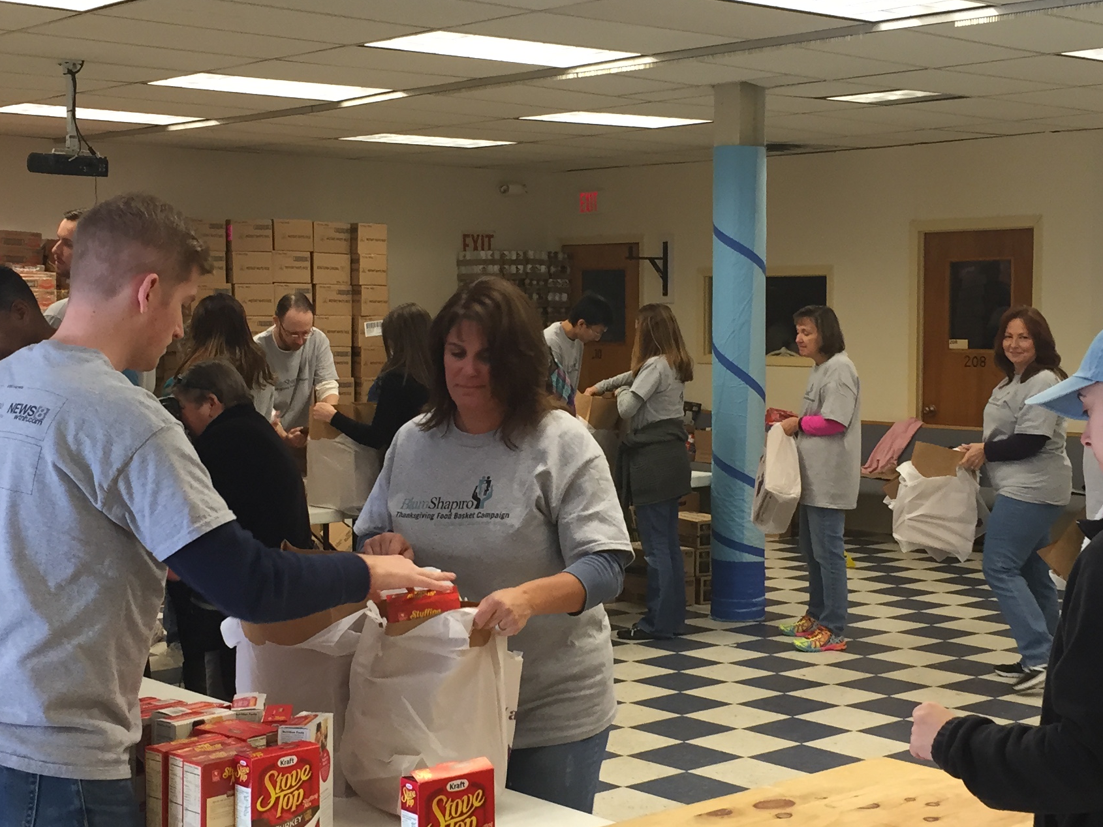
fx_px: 1785
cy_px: 425
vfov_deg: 26.1
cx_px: 546
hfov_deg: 34.3
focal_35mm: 56
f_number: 2.2
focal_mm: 4.15
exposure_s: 1/30
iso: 64
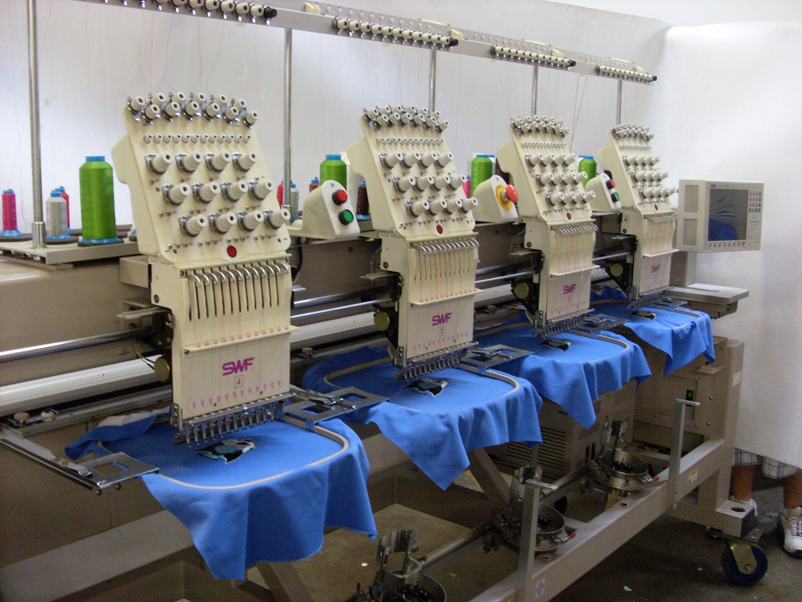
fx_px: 880
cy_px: 301
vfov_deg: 37.7
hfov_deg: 49.0
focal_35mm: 38
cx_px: 401
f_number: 3
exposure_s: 1/8
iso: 200
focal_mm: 6.3
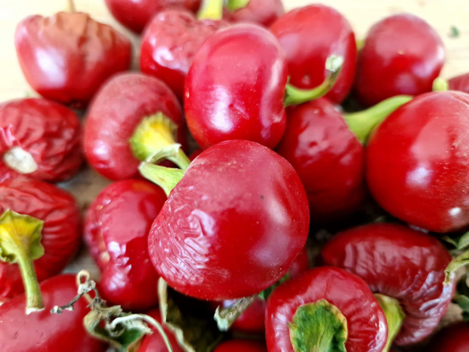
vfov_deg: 58.9
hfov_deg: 73.9
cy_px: 176
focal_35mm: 23
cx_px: 234
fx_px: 312
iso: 125
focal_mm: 6.4
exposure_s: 1/60
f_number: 1.8
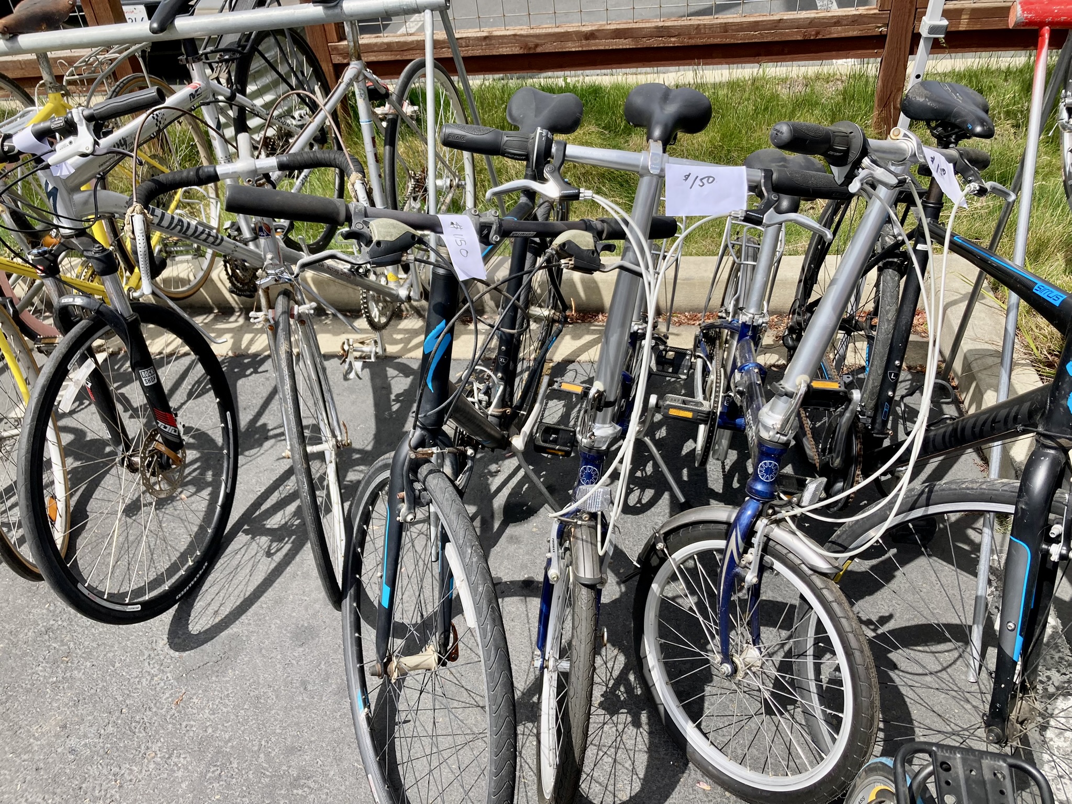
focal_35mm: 28
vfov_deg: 49.7
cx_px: 536
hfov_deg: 63.4
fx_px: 867
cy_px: 402
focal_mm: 3.99
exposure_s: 1/1473
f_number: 1.8
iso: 20
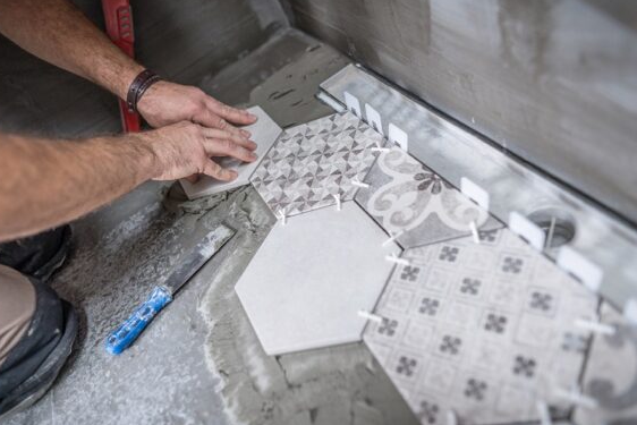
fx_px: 442
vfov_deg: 51.3
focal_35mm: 25
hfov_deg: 71.5
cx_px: 316
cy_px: 215
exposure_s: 1/250
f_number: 1.8
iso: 400
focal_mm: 24
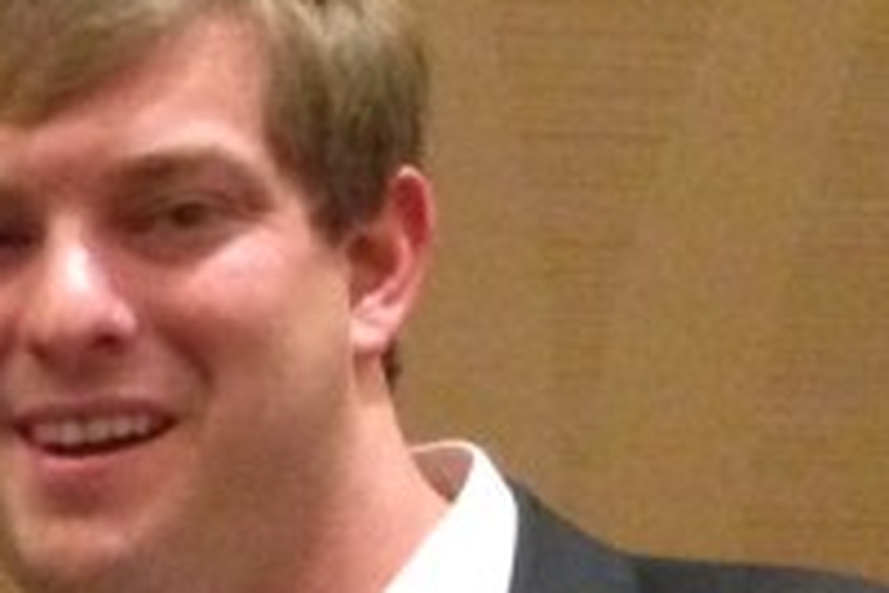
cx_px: -977
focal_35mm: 175
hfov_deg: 10.6
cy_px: 1310
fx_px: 4321
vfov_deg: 7.4
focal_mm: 4.12
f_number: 2.4
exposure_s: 1/15
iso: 800
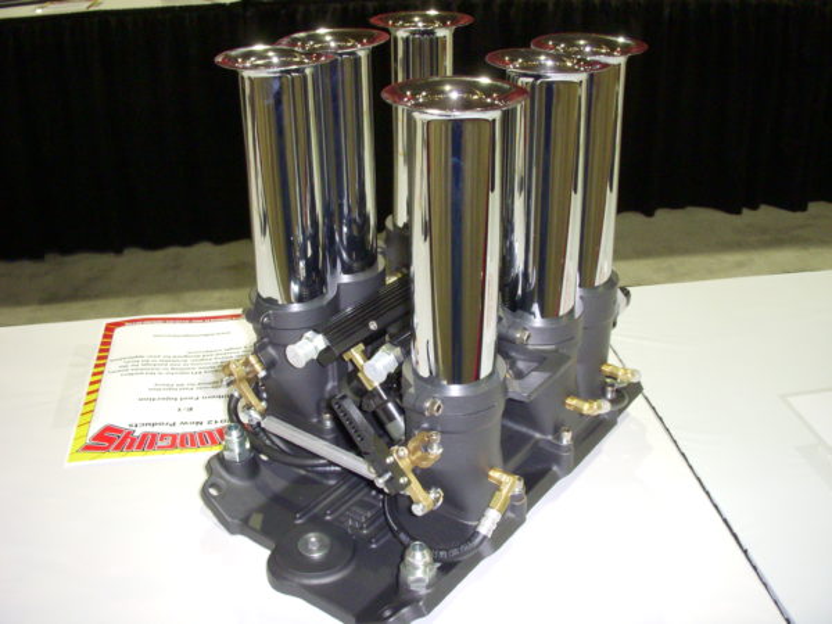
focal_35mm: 38
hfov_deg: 49.0
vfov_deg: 37.7
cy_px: 312
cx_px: 416
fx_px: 913
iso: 400
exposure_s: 1/30
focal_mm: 6.3
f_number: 3.3
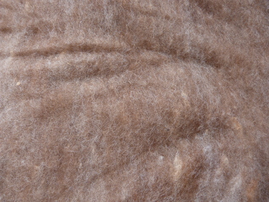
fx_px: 194
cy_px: 101
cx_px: 134
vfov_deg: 54.9
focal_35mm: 25
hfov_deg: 69.4
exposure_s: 1/60
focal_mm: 4.5
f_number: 2.8
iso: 125
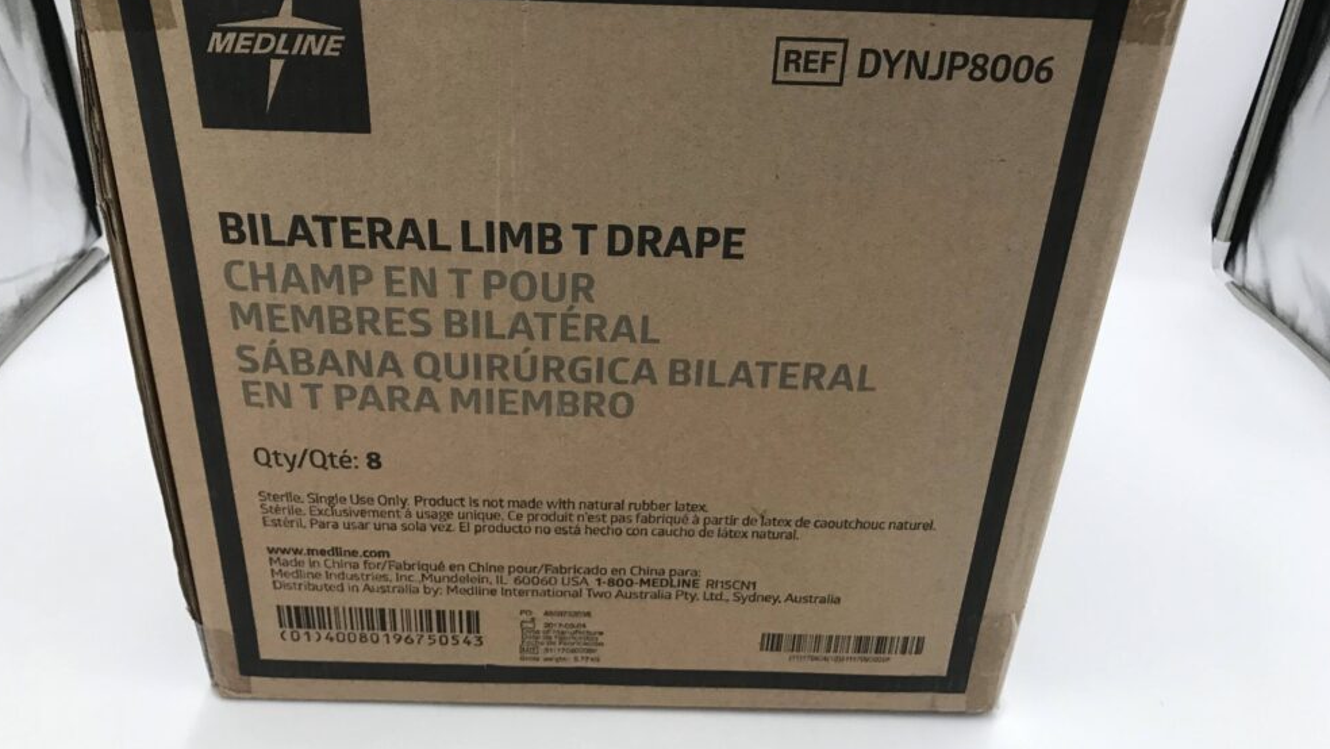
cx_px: 657
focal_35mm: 31
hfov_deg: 62.6
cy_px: 295
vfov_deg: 37.6
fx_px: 1093
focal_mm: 3.99
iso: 40
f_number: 1.8
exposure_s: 1/30
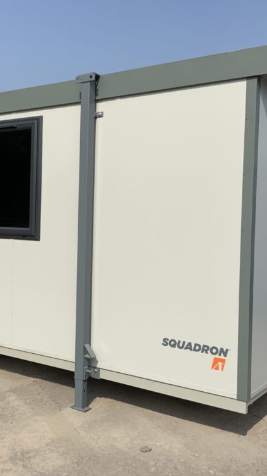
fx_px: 541
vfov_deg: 47.4
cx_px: 88
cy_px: 240
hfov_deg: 27.5
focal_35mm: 43
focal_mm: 3
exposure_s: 1/3534
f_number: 1.8
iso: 20
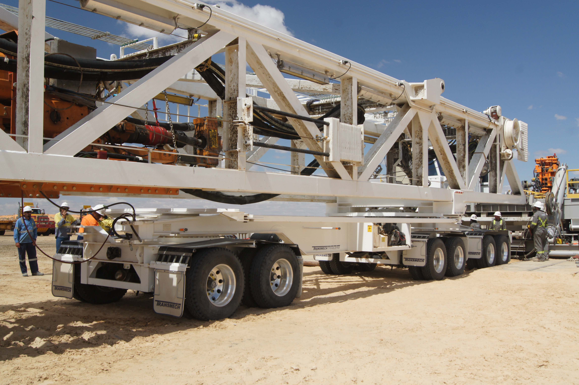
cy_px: 192
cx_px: 290
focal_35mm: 36
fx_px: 579
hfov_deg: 53.2
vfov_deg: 36.8
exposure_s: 1/250
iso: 200
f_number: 10
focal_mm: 24
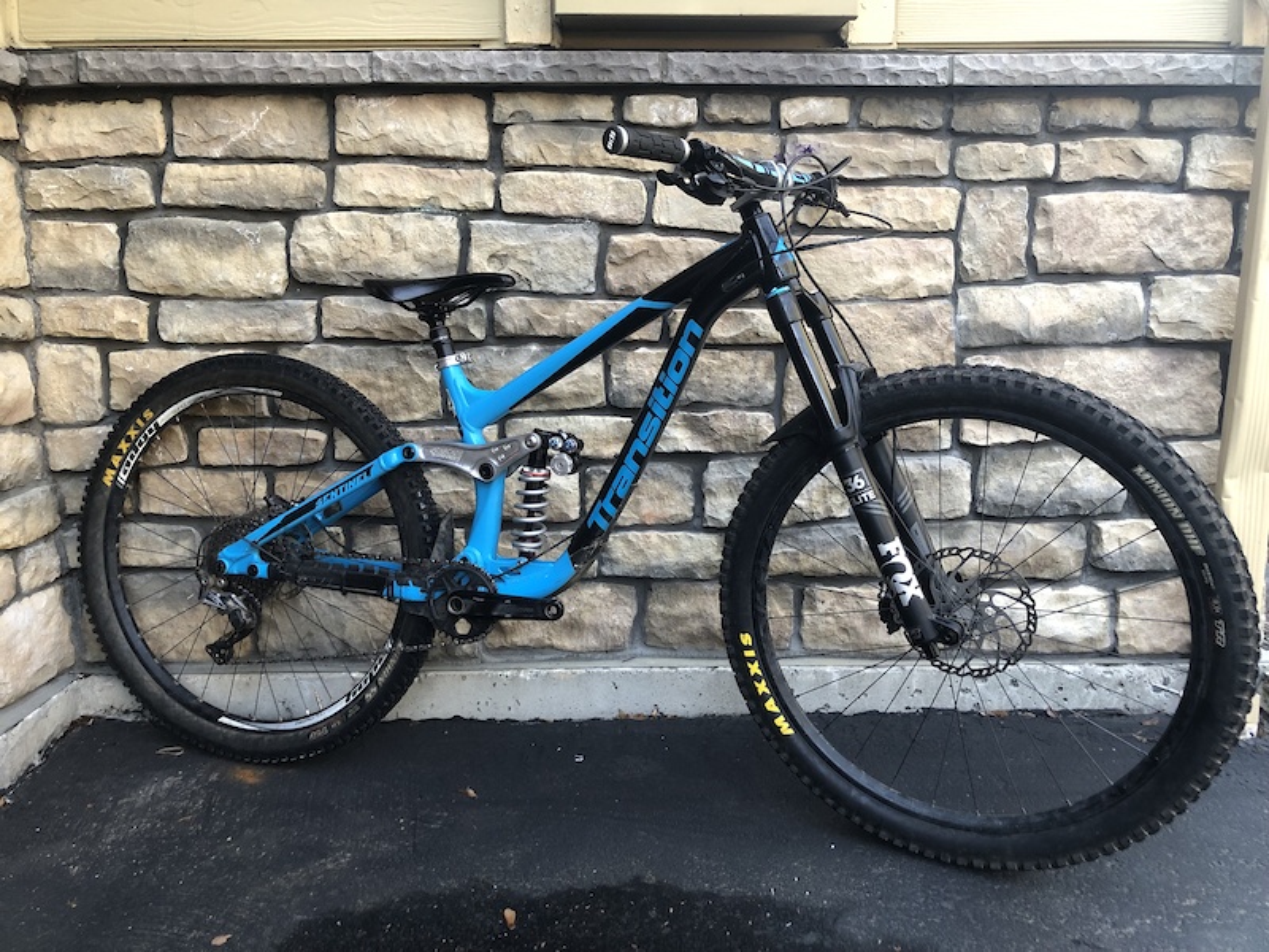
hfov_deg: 63.4
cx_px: 634
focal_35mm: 28
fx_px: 1026
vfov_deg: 49.7
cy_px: 476
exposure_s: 1/30
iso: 32
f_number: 1.8
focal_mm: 3.99
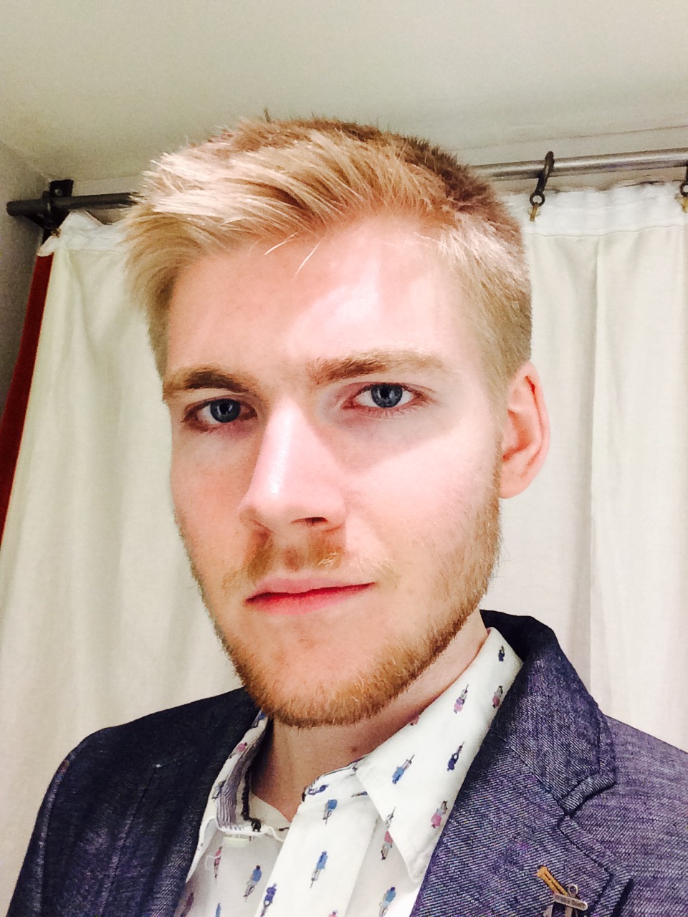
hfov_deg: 45.4
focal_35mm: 31
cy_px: 458
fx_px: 822
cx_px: 344
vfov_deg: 58.4
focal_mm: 2.15
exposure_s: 1/33
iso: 160
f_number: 2.4
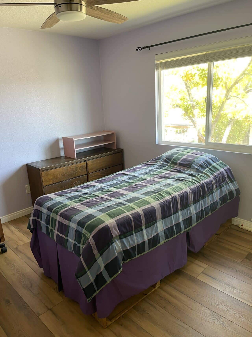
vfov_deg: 69.4
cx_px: 126
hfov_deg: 54.9
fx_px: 243
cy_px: 168
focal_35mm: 25
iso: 100
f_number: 1.6
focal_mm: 5.1
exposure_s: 1/60
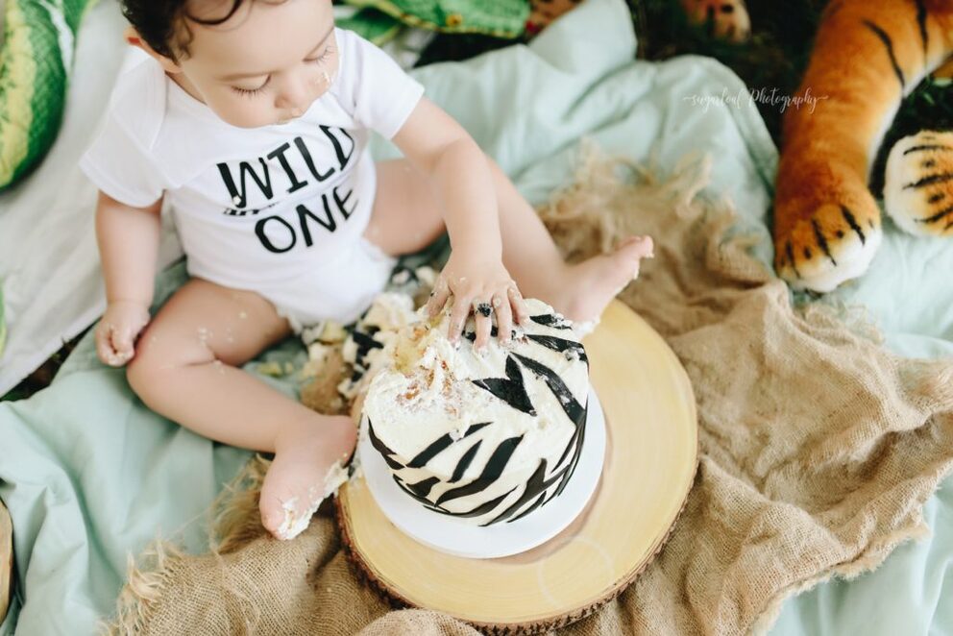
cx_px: 476
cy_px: 318
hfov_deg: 54.4
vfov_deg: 37.9
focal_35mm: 35
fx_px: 927
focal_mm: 35
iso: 320
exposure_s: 1/250
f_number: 1.4
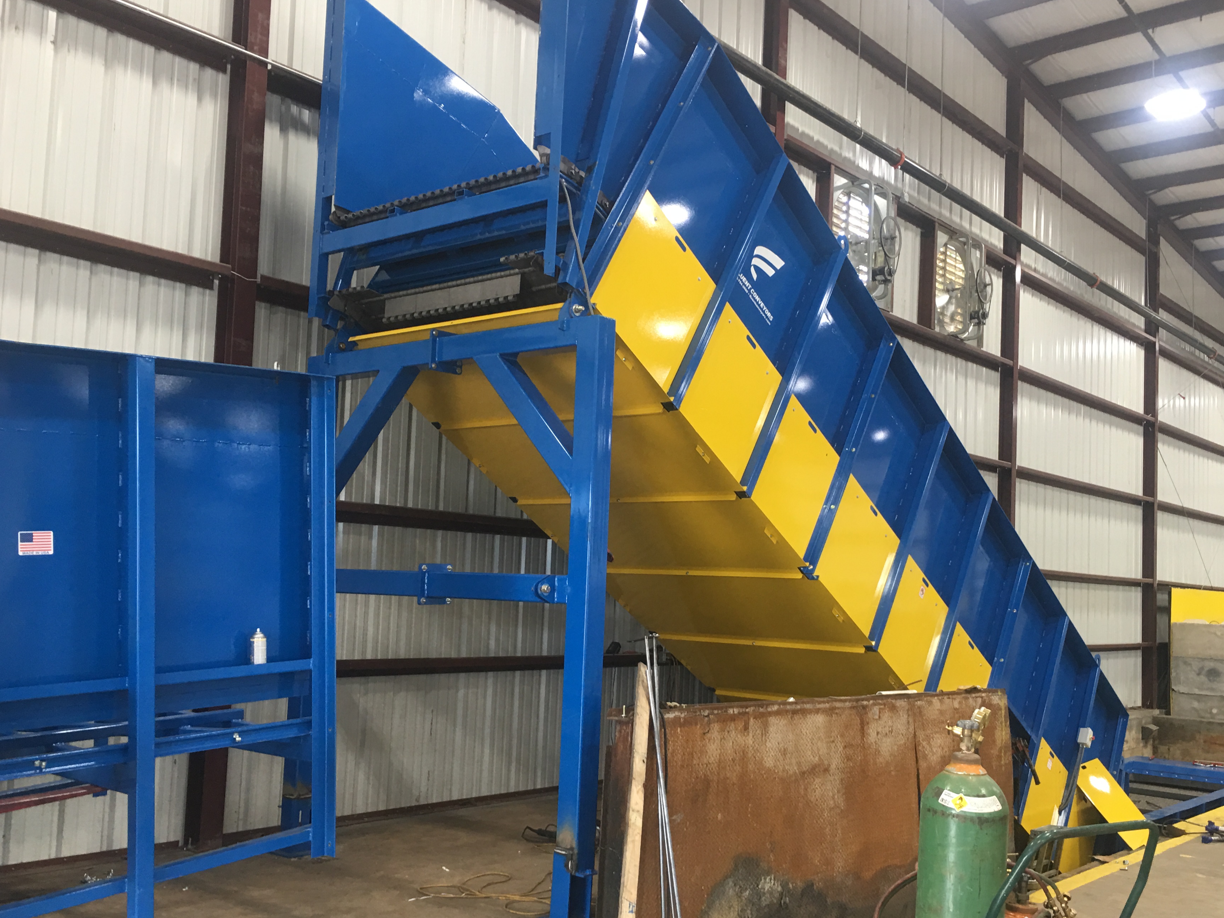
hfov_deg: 53.9
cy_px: 525
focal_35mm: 34
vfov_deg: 41.7
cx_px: 671
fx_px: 1202
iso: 32
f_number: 2.2
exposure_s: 1/15
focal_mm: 4.15
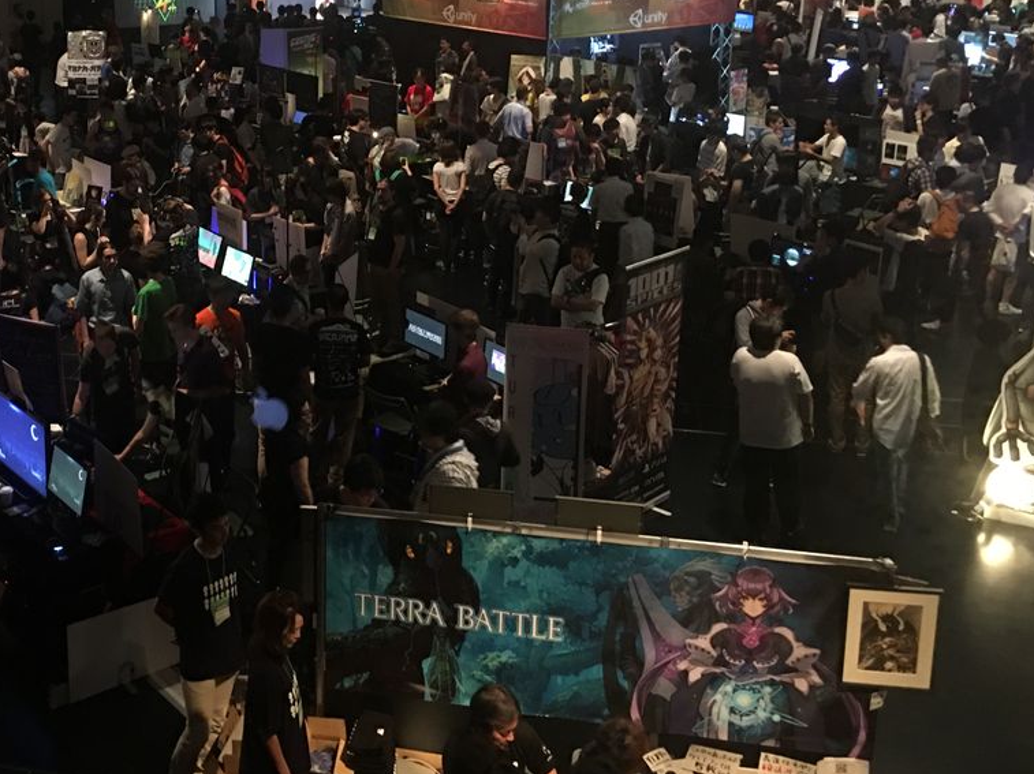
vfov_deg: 31.1
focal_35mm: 46
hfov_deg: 40.2
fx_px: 1373
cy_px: 214
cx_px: 265
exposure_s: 1/4
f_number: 2.2
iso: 64
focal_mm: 4.15
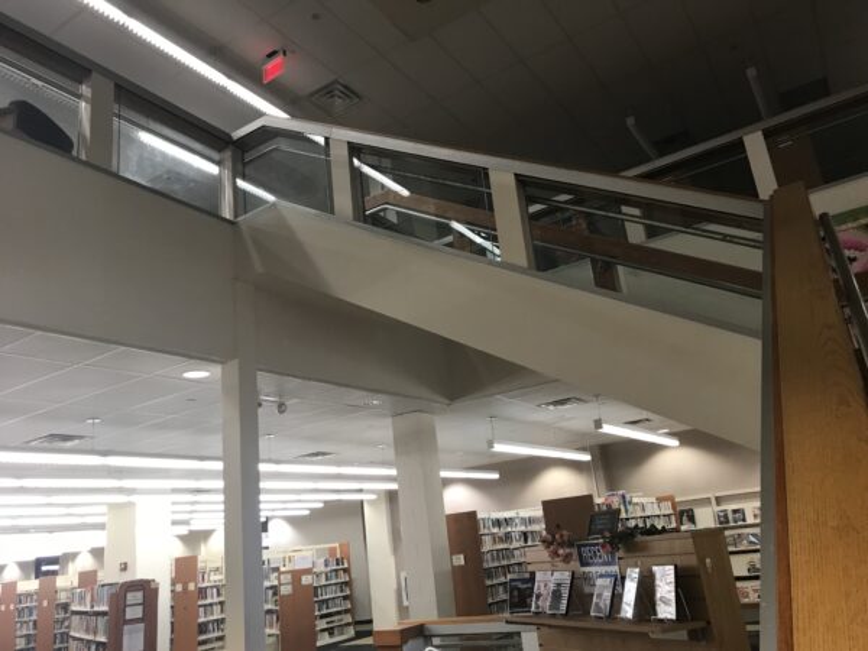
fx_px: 702
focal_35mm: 28
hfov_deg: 63.4
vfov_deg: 49.7
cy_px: 326
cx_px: 434
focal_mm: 3.99
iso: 40
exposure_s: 1/24
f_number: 1.8
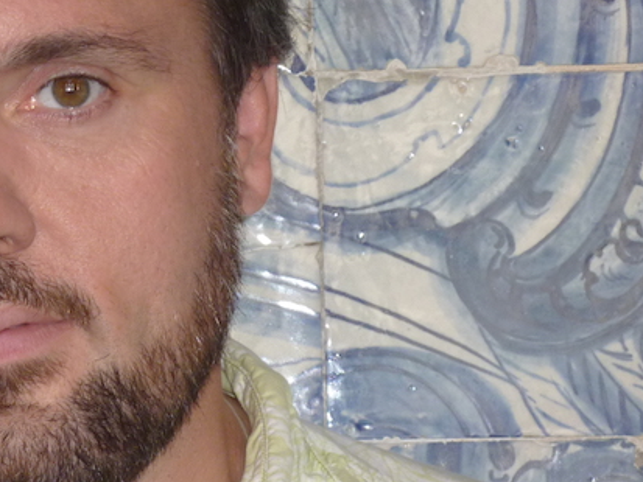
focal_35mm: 238
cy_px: 134
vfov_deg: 6.2
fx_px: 4422
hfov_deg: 8.2
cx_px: -78
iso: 125
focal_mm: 15.8
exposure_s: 1/40
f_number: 4.3
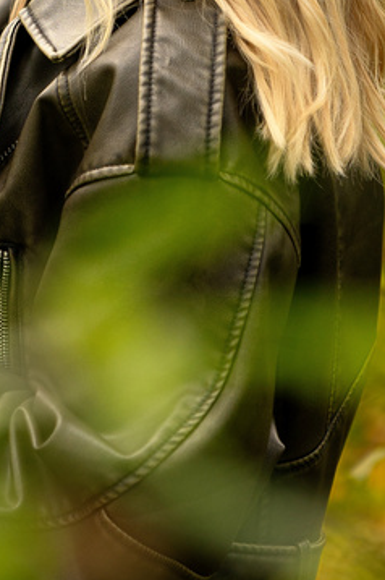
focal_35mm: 528
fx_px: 8486
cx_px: 4
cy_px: 164
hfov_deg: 2.6
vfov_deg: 3.9
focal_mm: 175
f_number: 2.8
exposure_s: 1/200
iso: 400
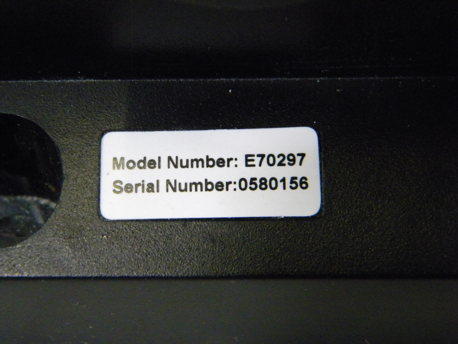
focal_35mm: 83
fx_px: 1098
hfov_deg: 23.6
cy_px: 172
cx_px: 229
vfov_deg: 17.8
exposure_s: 1/140
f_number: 4.5
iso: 800
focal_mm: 15.1
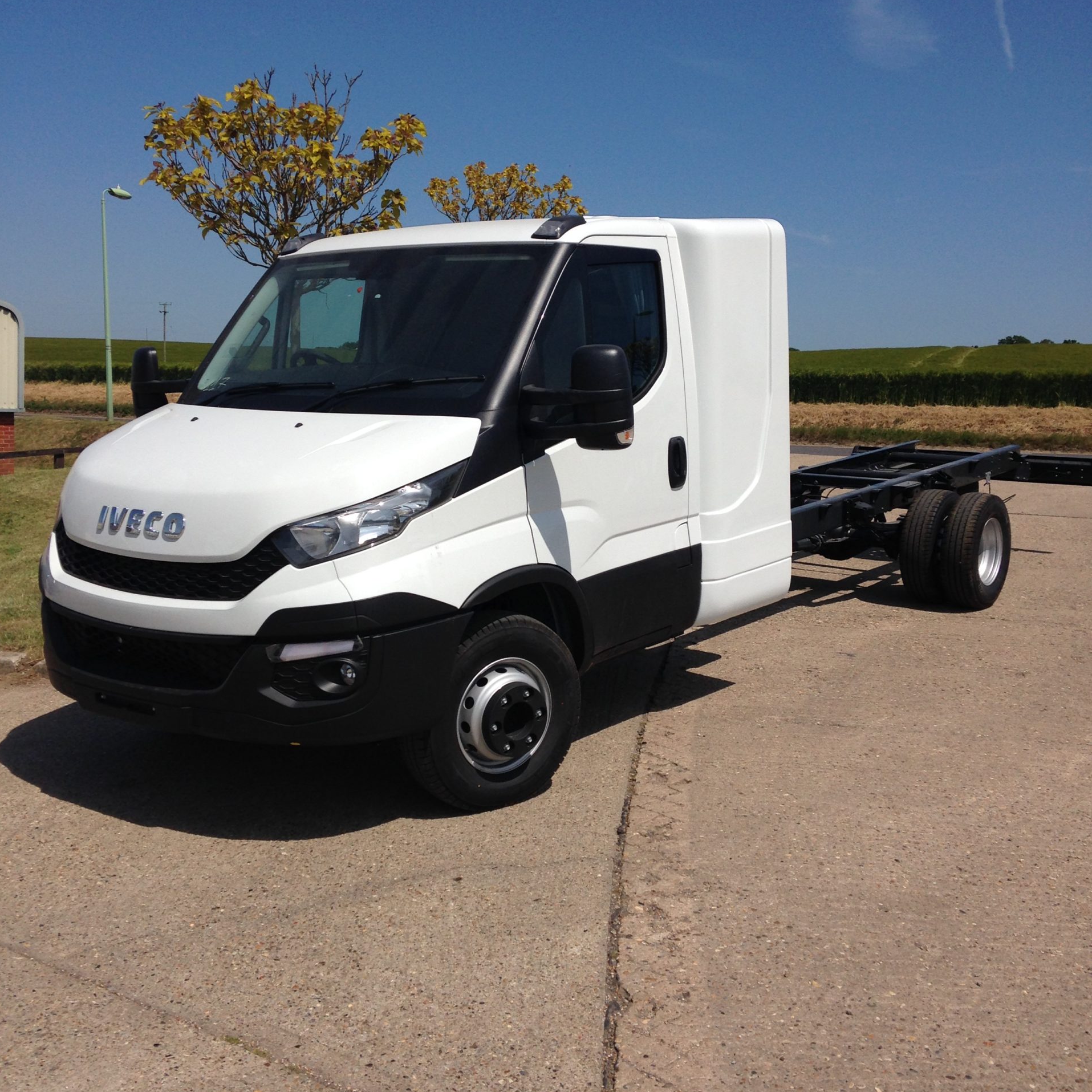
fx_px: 1392
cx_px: 545
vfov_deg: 42.8
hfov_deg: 42.8
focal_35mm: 39
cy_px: 505
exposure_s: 1/3623
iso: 50
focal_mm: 4.12
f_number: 2.4
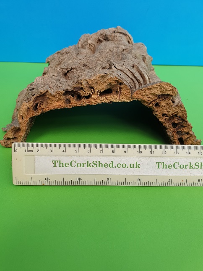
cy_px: 136
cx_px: 102
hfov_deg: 53.1
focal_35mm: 26
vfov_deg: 67.3
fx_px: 203
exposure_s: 1/120
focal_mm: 4.3
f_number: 2.4
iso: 50
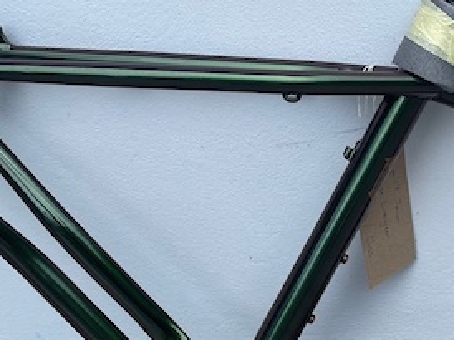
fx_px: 996
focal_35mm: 76
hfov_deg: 24.8
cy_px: 245
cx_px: 419
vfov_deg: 19.3
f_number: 1.6
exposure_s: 1/842
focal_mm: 4.2
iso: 32
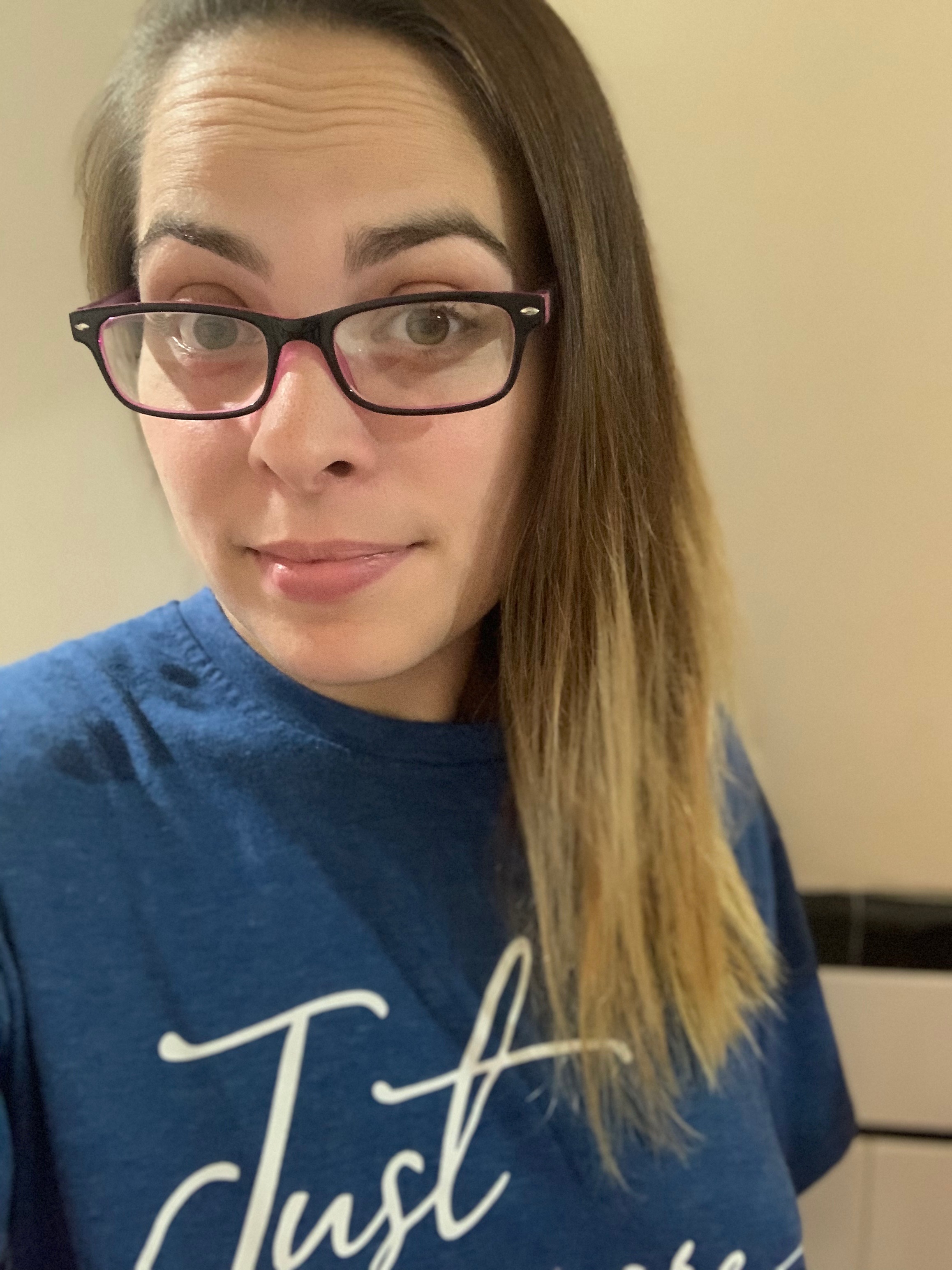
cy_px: 635
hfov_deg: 44.2
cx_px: 476
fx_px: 1173
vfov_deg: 56.8
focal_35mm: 32
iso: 500
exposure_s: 1/30
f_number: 2.2
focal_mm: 2.87
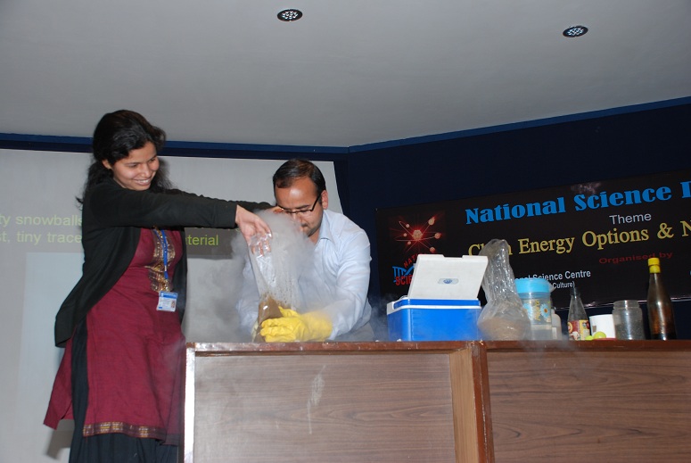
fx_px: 894
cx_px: 346
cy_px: 232
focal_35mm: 46
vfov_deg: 29.0
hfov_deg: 42.3
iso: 200
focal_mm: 31
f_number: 4.8
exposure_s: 1/60
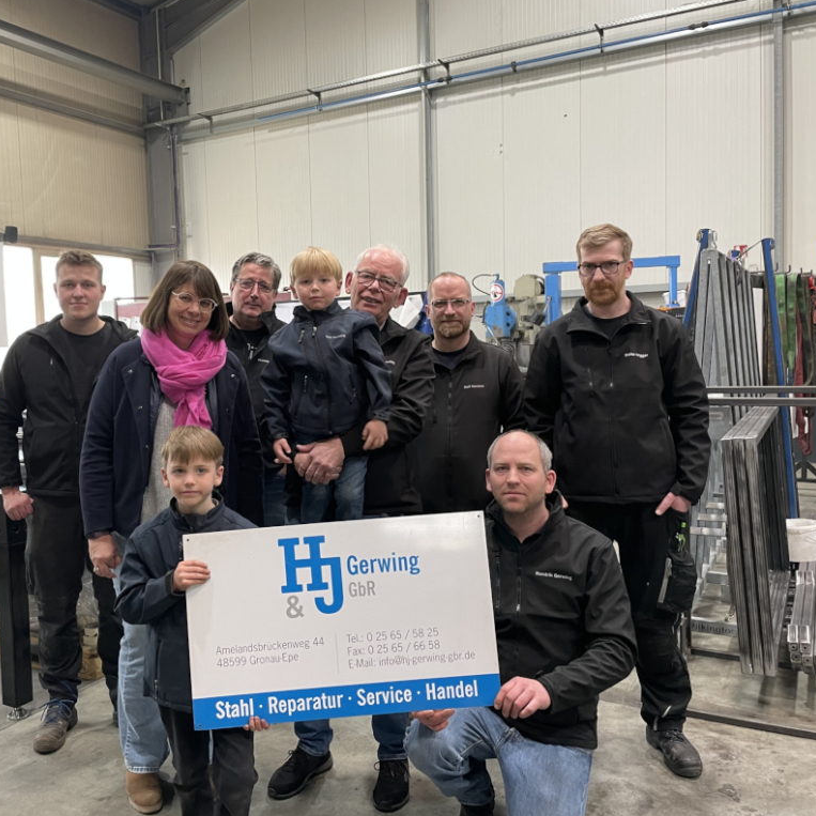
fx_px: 827
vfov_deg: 52.5
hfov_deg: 51.9
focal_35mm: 31
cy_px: 409
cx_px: 301
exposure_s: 1/50
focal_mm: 4.2
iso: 125
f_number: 1.6
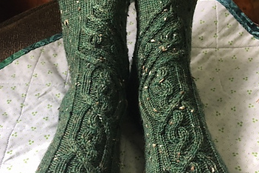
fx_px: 309
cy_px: 95
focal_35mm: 43
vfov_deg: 31.2
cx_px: 126
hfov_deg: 45.4
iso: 80
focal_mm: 4.15
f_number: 2.2
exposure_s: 1/30
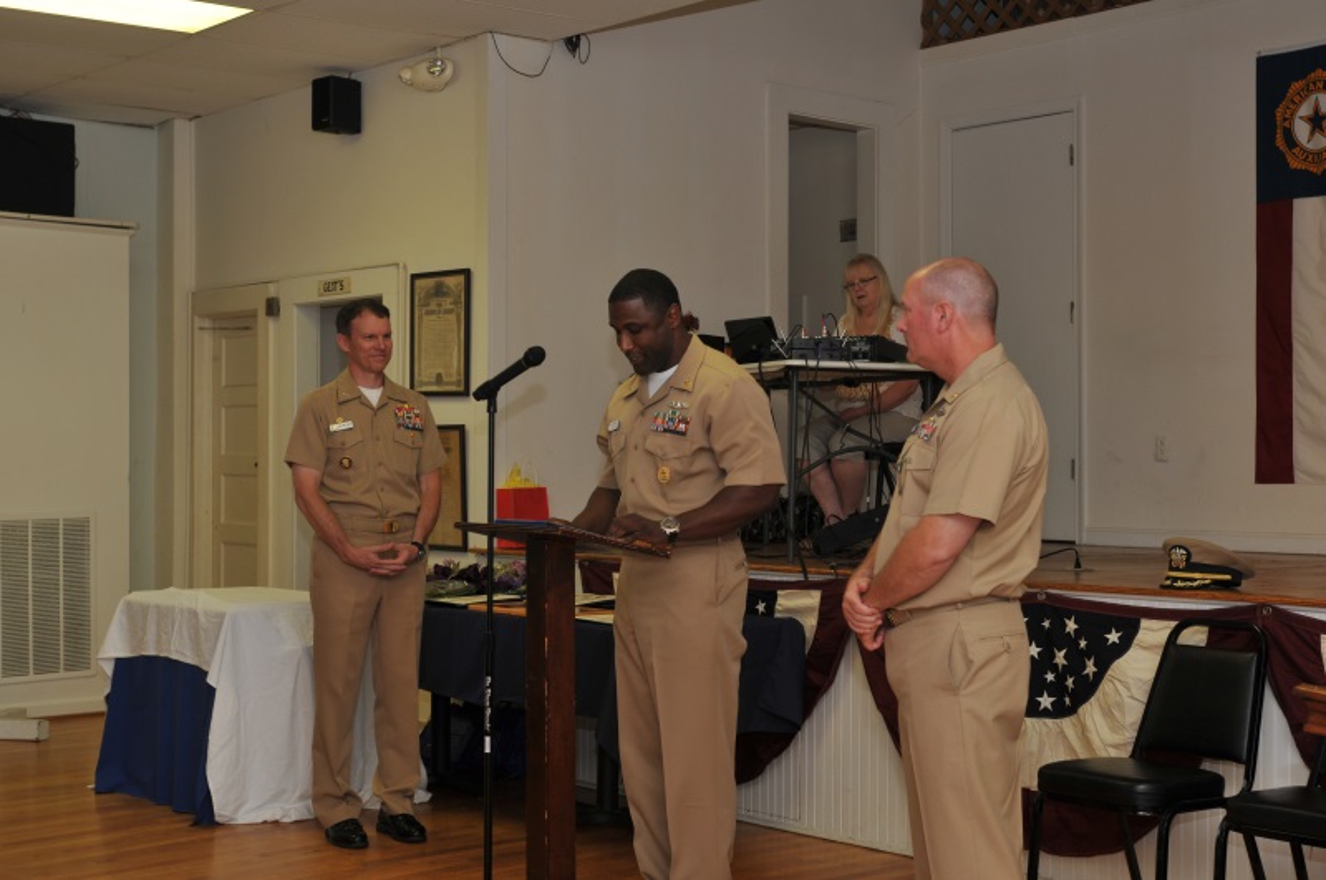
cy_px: 440
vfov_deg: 25.7
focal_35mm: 52
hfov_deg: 37.9
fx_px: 1931
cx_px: 663
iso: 200
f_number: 5
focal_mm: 35
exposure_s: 1/60
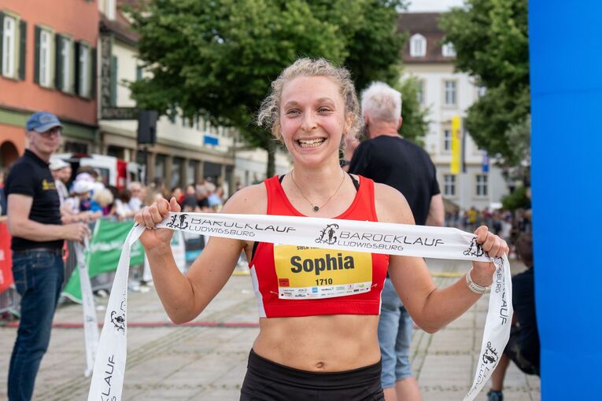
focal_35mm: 60
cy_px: 200
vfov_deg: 22.6
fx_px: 1003
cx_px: 301
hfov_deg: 33.4
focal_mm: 60
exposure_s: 1/400
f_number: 6
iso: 450
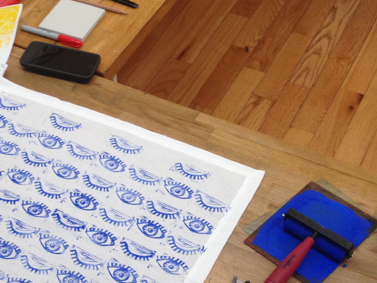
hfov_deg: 28.5
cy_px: 267
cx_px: 89
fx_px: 730
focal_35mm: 67
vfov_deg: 21.3
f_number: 2.4
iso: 80
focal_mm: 4.12
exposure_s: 1/20
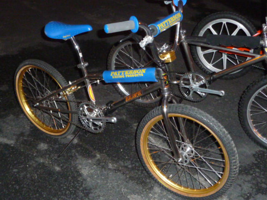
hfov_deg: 40.4
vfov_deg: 30.9
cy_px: 100
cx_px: 134
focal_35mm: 47
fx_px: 363
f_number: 3.3
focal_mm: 4.7
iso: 500
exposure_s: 1/30
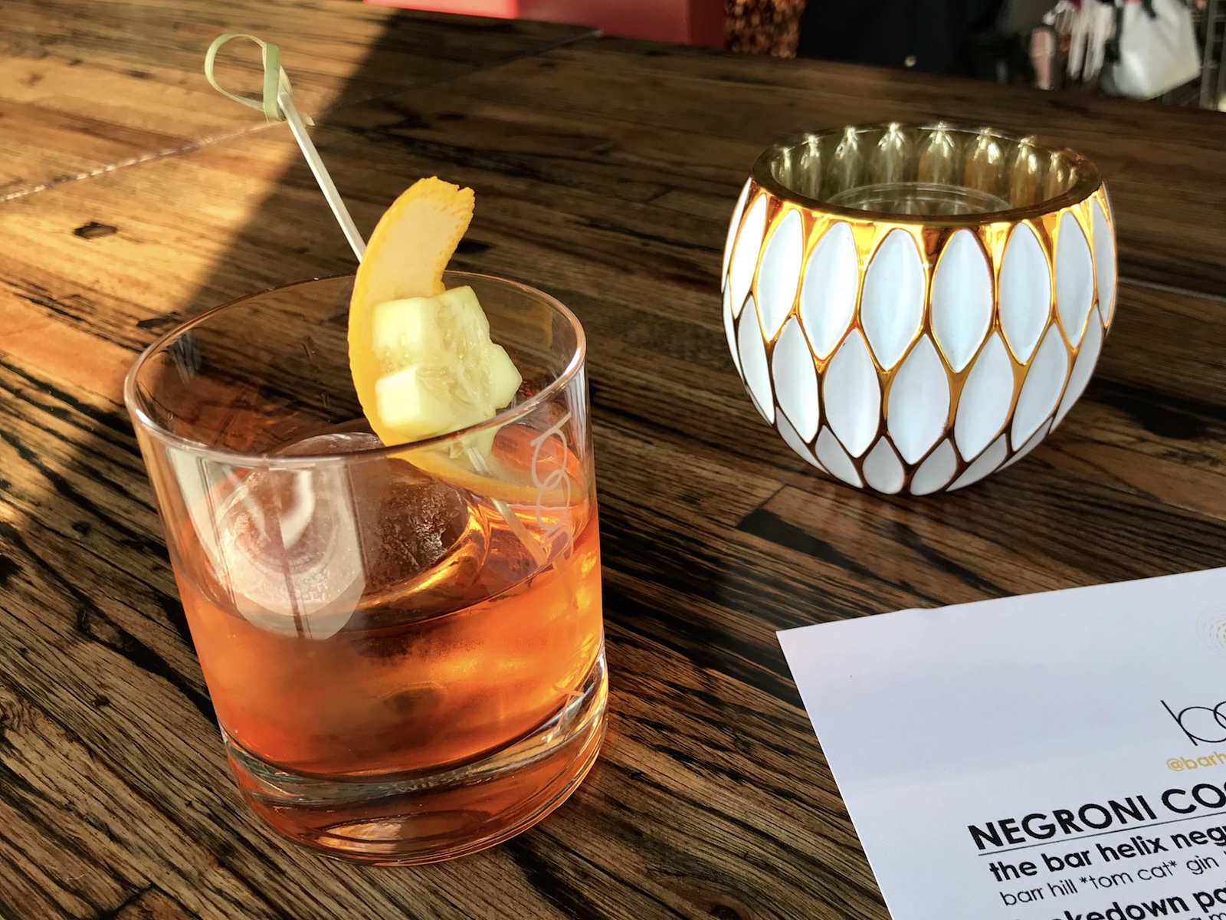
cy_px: 460
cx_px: 613
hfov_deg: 63.4
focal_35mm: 28
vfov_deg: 49.7
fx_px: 992
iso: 25
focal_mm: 3.99
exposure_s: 1/120
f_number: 1.8
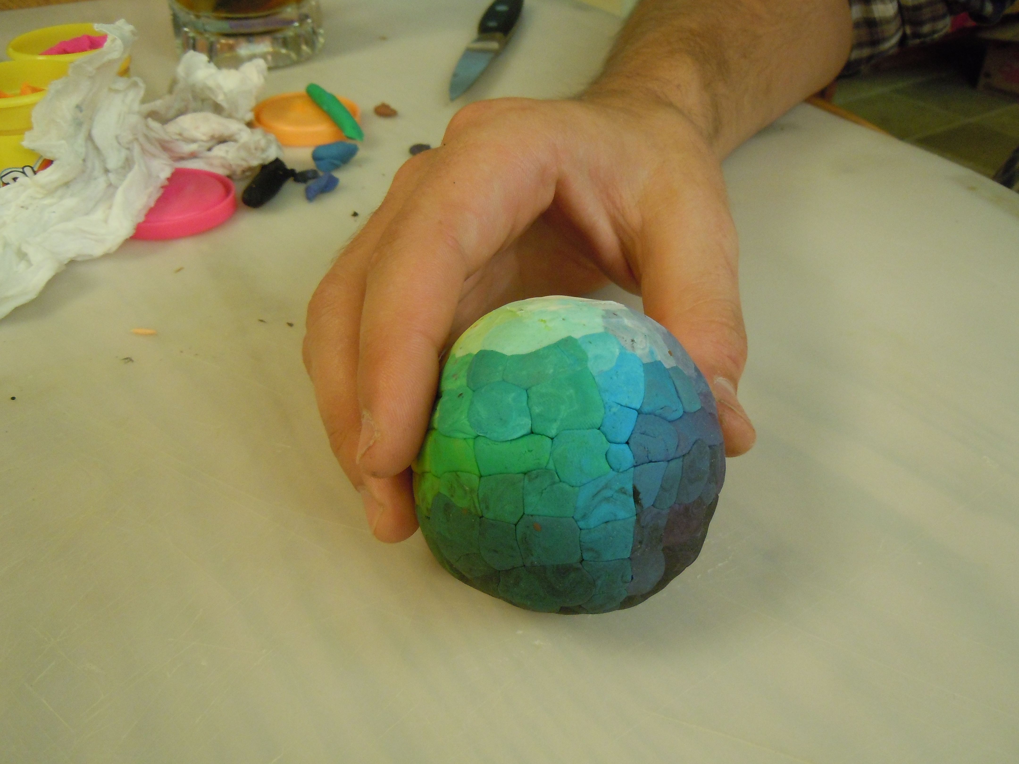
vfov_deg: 46.8
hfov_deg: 60.0
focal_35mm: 30
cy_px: 382
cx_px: 510
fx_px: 883
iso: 400
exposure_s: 1/20
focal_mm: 5.4
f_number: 3.5
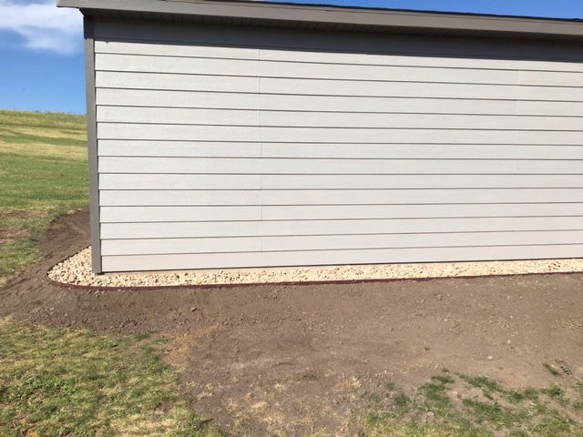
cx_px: 292
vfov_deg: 48.2
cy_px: 218
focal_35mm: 29
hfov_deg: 61.7
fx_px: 488
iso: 25
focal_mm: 4.15
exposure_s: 1/2137
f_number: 2.2
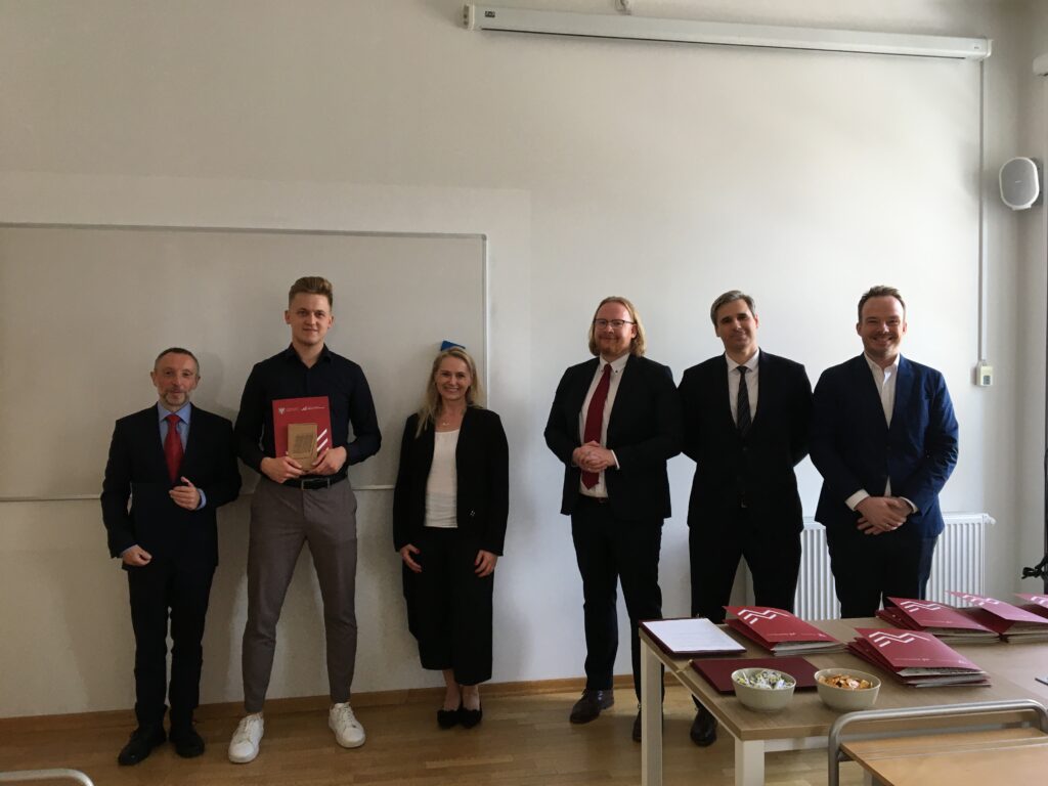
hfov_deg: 61.7
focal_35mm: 29
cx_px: 524
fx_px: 878
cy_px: 393
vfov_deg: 48.2
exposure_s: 1/33
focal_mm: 4.15
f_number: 2.2
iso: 40
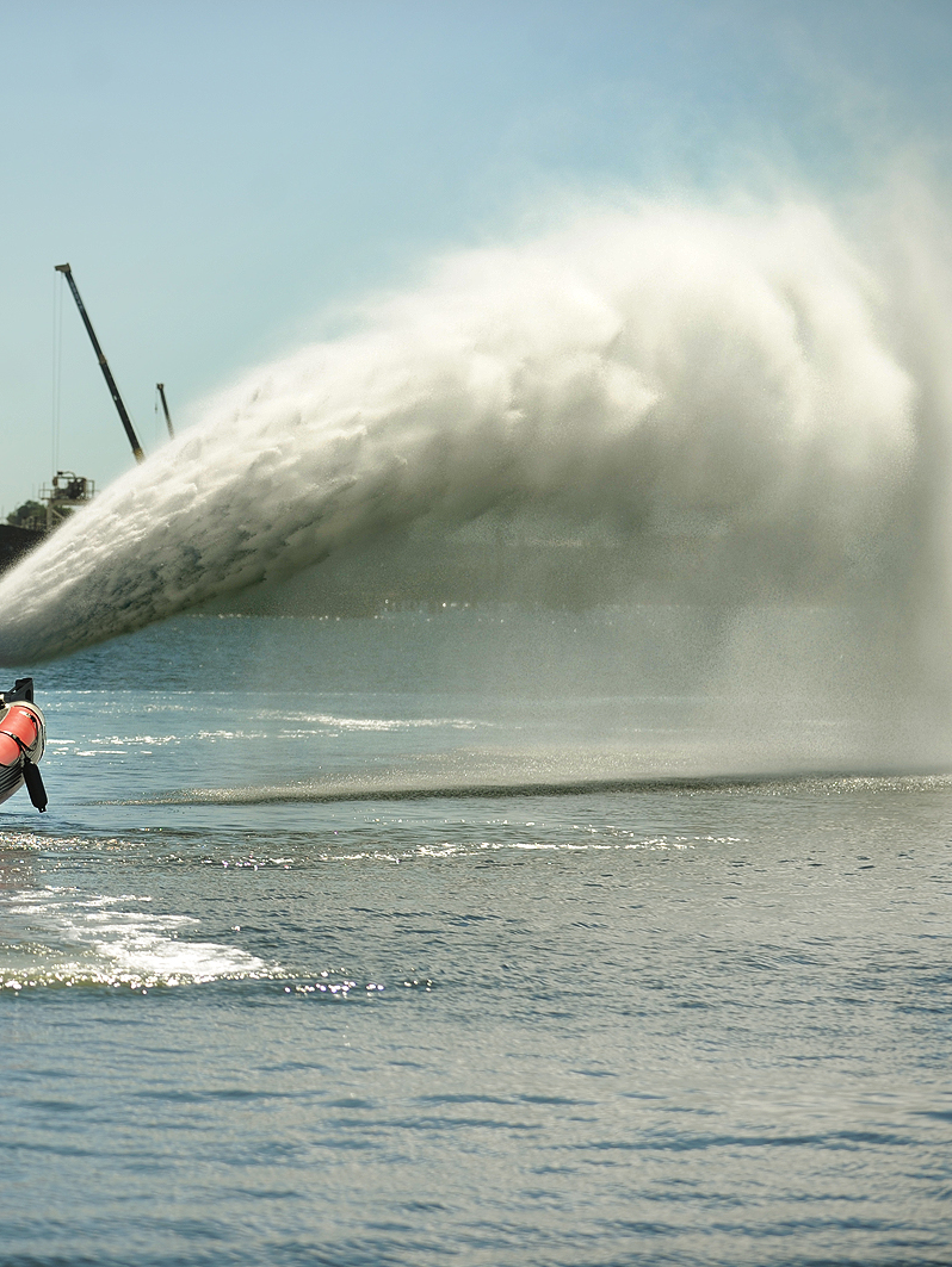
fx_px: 5570
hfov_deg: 9.7
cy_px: 635
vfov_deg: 13.0
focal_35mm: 152
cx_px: 110
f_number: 3.2
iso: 200
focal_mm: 105
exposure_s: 1/5000
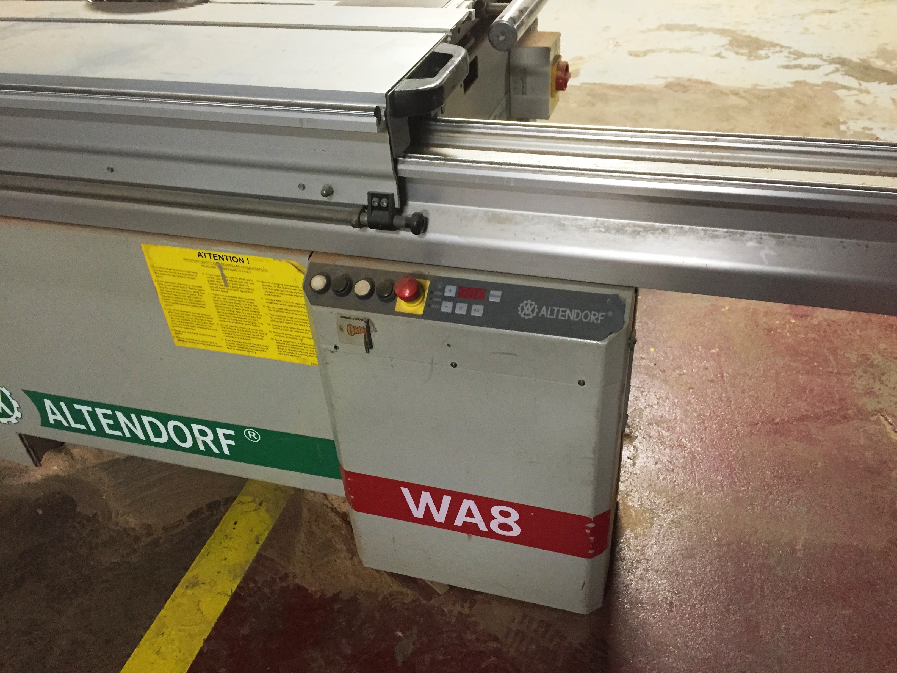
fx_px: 751
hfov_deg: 61.7
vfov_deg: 48.2
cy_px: 336
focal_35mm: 29
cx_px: 448
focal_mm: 4.15
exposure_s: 1/24
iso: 250
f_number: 2.2
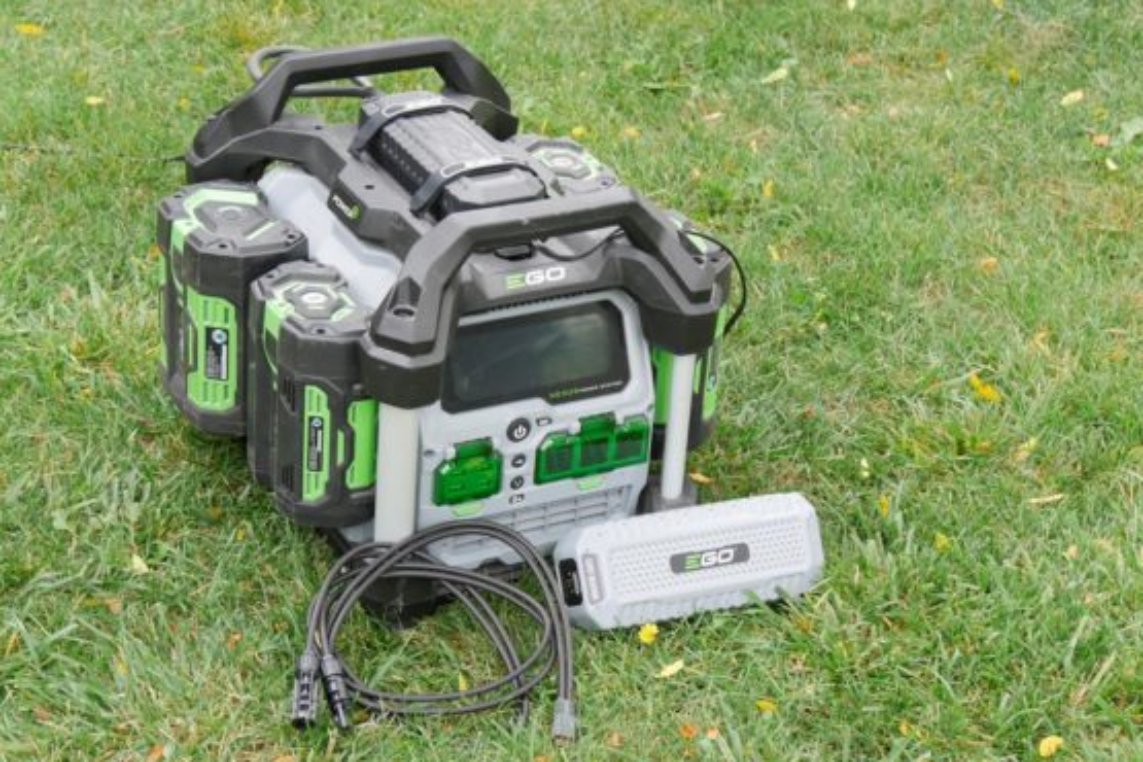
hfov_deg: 24.2
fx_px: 2667
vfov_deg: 16.3
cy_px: 430
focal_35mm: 84
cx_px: 575
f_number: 4.7
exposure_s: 1/100
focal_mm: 40
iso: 400
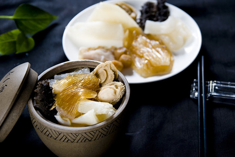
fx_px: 490
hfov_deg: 27.0
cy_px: 78
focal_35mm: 75
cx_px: 118
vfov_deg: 18.2
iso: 100
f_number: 3.5
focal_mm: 50
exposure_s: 1/80
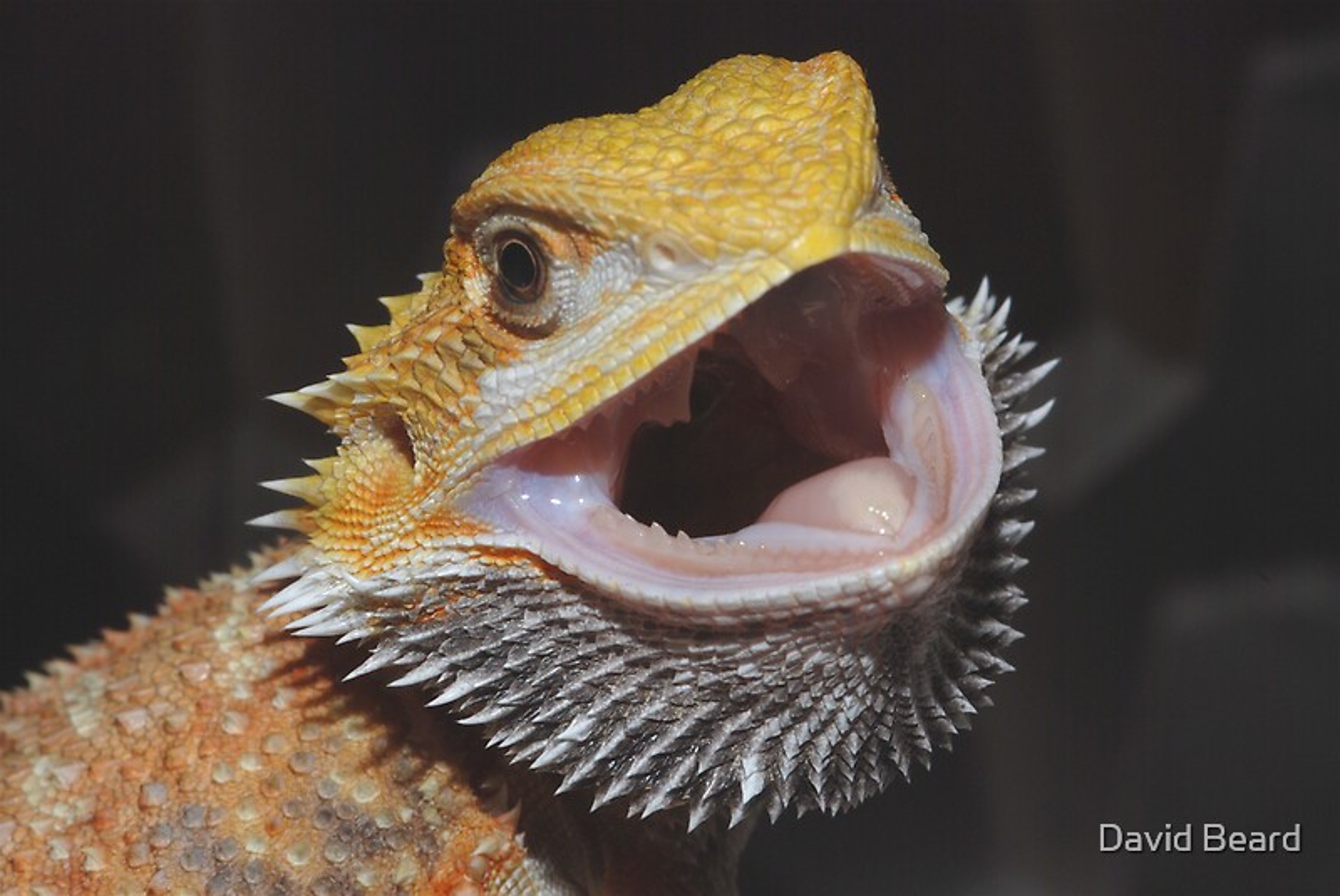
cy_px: 448
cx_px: 670
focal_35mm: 158
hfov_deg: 13.0
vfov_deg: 8.7
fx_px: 5868
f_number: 16
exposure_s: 1/60
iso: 100
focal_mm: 105
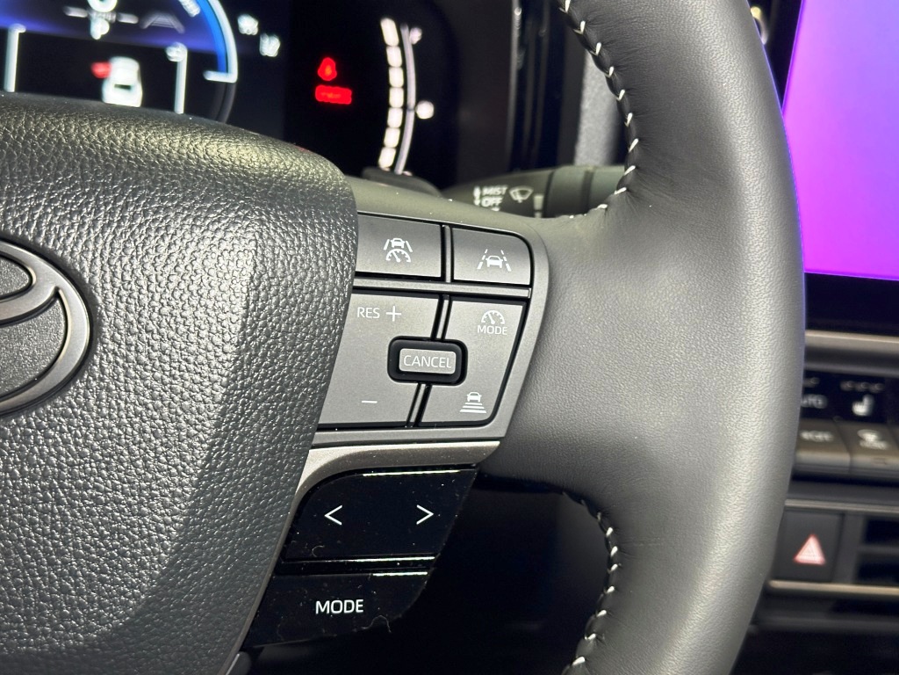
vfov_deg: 30.3
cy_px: 338
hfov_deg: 39.7
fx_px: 1247
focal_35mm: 48
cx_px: 450
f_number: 1.78
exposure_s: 1/40
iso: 400
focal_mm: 6.86
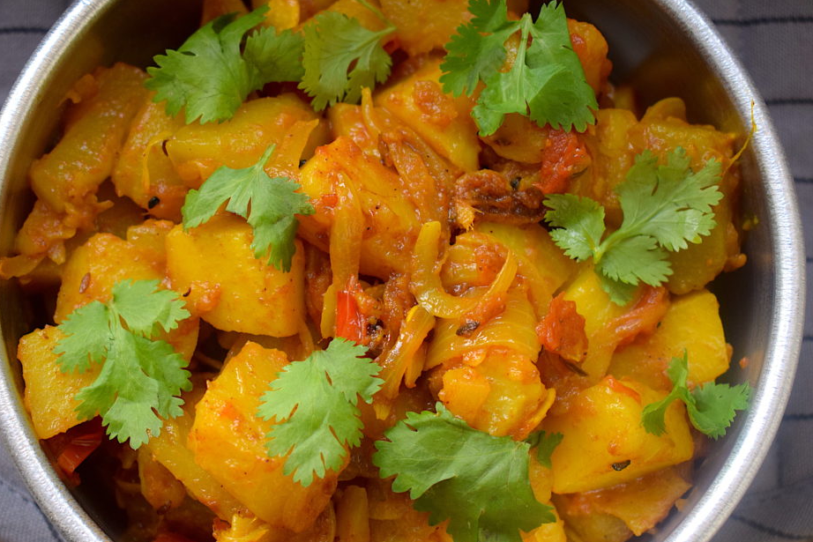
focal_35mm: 70
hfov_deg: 28.8
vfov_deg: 19.5
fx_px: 1581
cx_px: 376
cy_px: 299
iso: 1000
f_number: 5
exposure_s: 1/60
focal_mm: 42
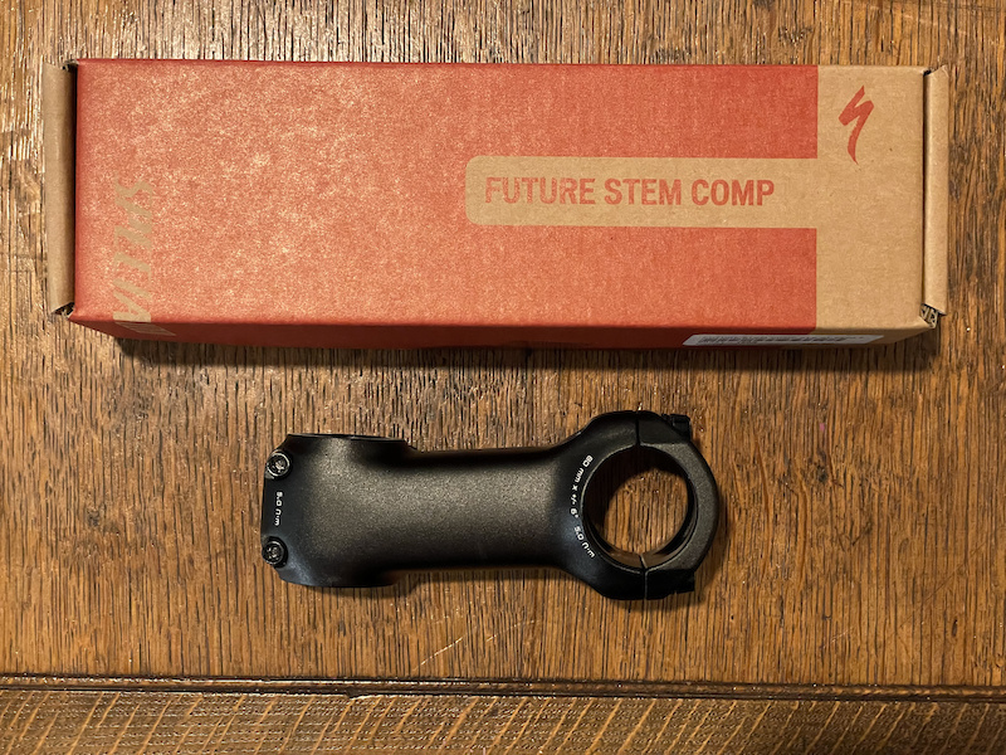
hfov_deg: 36.8
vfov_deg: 28.0
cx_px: 503
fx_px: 1511
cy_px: 378
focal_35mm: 52
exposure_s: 1/31
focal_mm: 6
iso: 640
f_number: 2
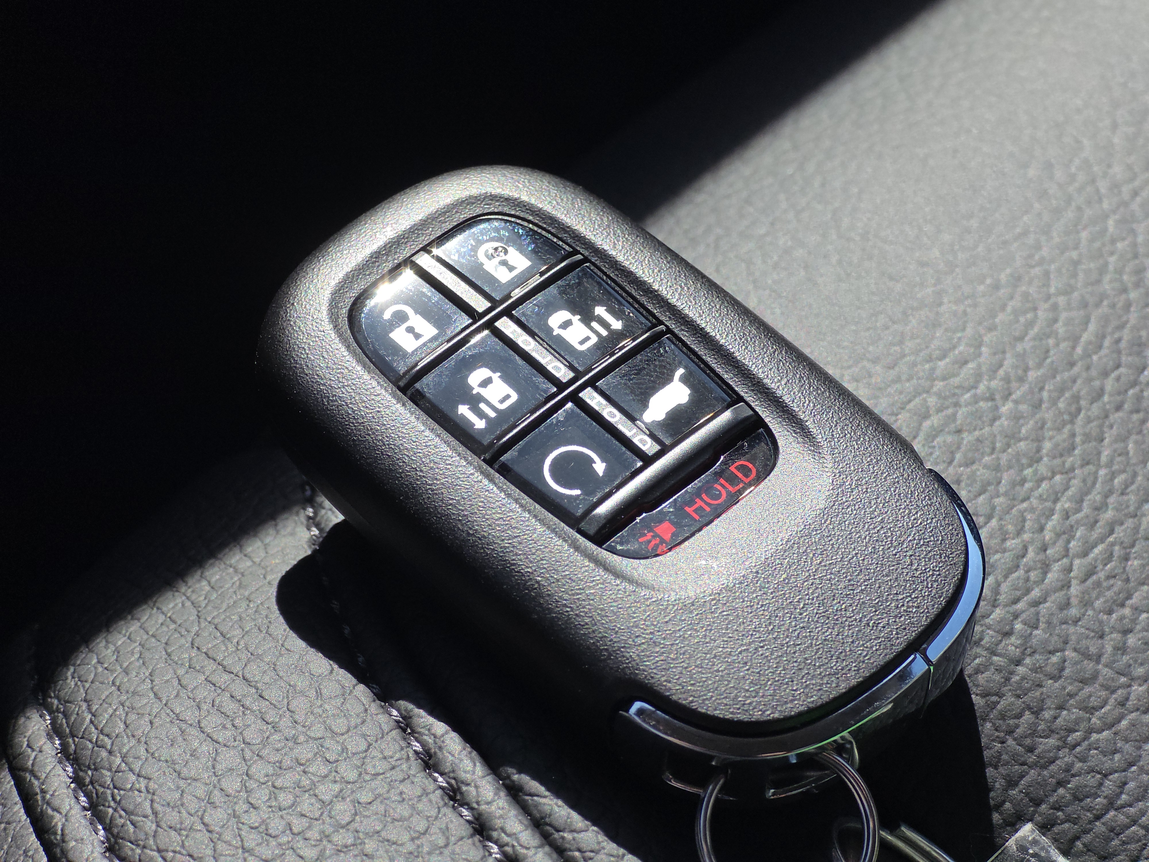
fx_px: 3817
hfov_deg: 17.1
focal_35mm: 115
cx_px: 574
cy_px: 431
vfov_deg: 12.9
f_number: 3.4
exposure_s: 1/571
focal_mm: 18.6
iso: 64
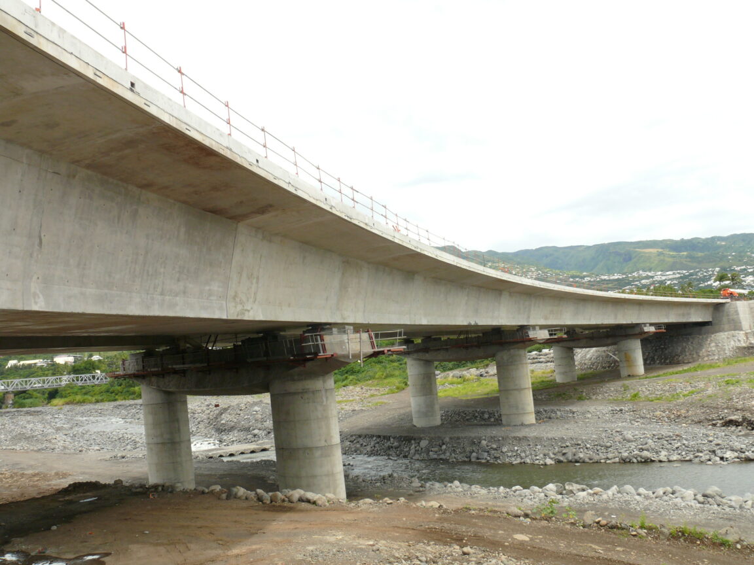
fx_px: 762
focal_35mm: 35
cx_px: 377
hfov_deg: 52.6
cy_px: 282
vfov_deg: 40.7
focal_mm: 7.4
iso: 100
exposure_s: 1/250
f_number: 5.6
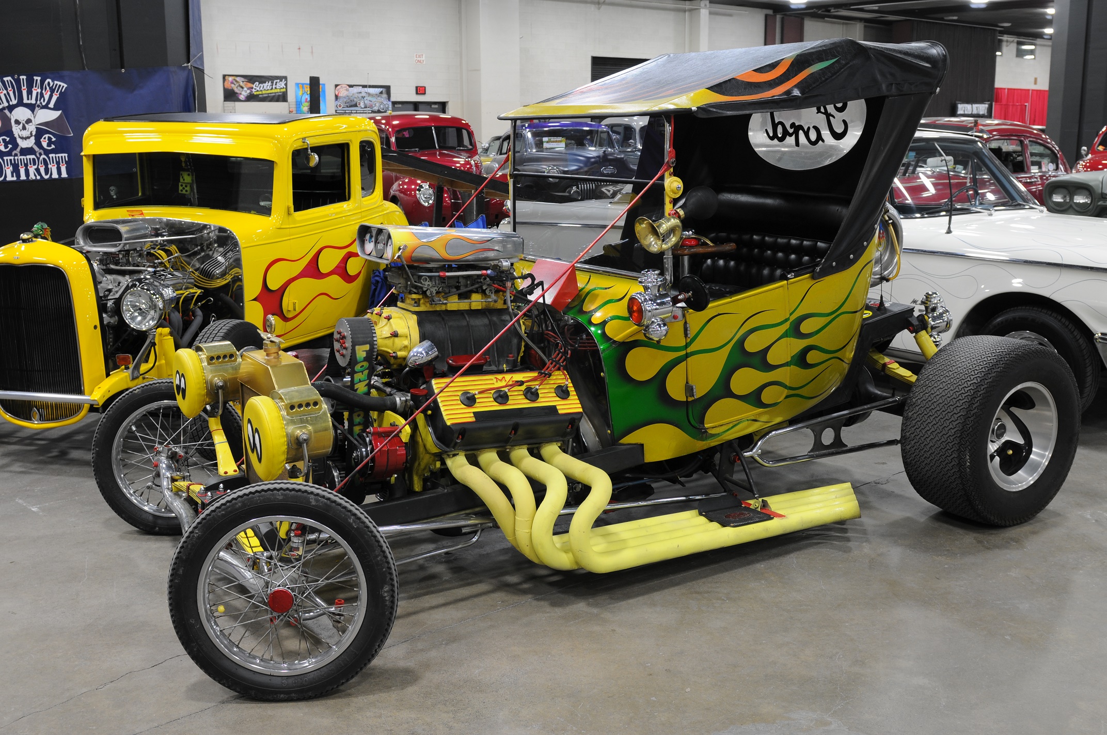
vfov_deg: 36.8
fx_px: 1106
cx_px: 554
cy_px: 368
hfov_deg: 53.2
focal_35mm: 36
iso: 200
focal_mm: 24
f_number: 5.6
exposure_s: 1/1.6
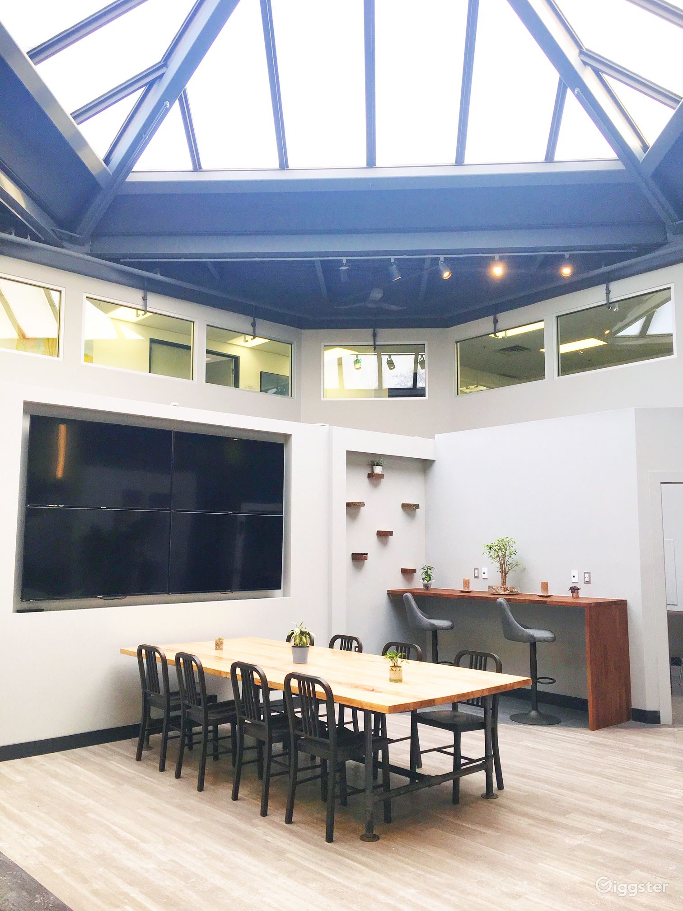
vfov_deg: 61.7
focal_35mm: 29
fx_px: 763
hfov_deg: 48.2
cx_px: 342
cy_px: 456
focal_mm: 4.15
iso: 40
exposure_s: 1/120
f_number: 2.2
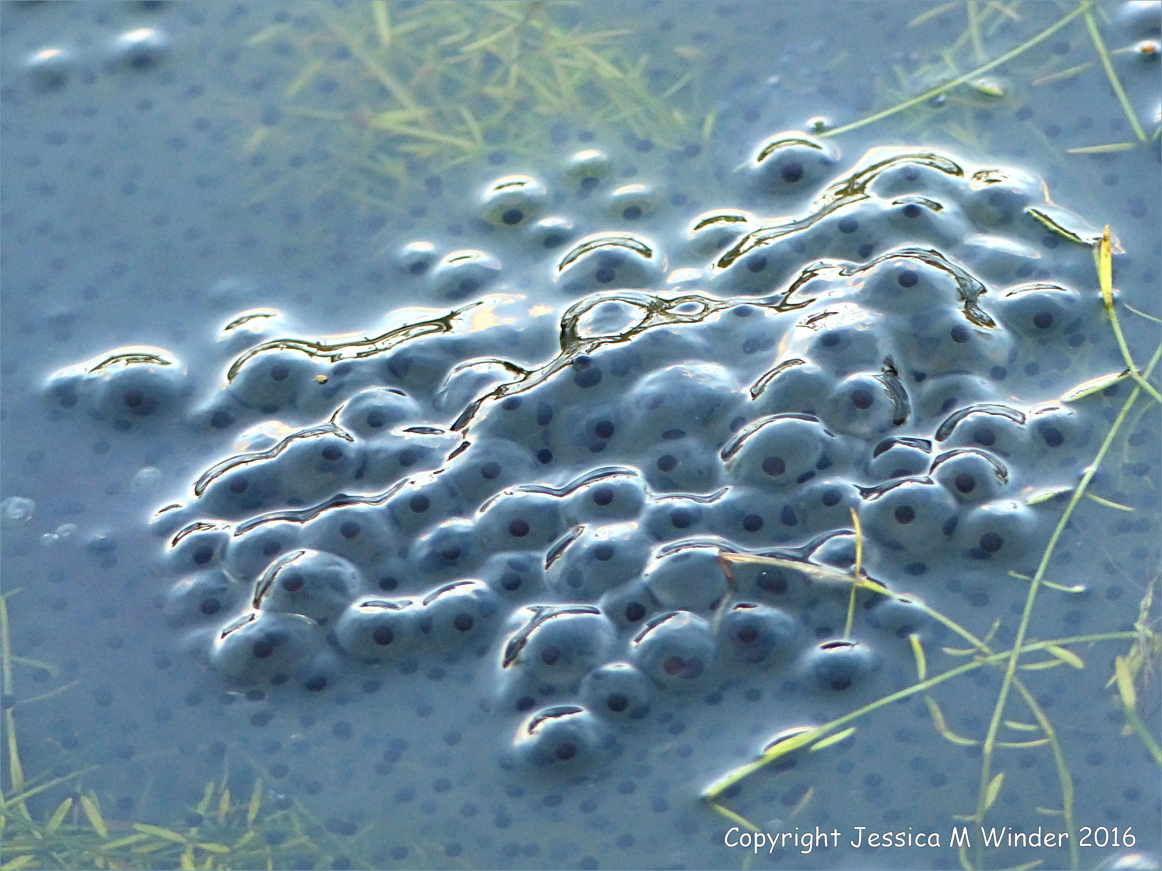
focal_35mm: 810
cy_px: 436
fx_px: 27194
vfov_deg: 1.8
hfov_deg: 2.4
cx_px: 581
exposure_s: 1/125
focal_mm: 108
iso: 320
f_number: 2.8
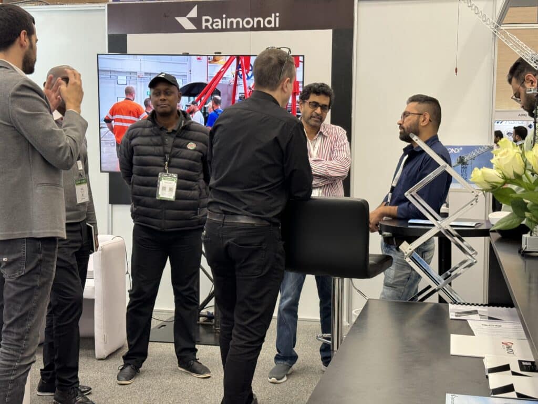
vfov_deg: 30.3
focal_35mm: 48
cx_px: 269
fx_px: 746
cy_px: 202
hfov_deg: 39.7
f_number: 1.78
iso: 200
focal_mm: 6.86
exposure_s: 1/50
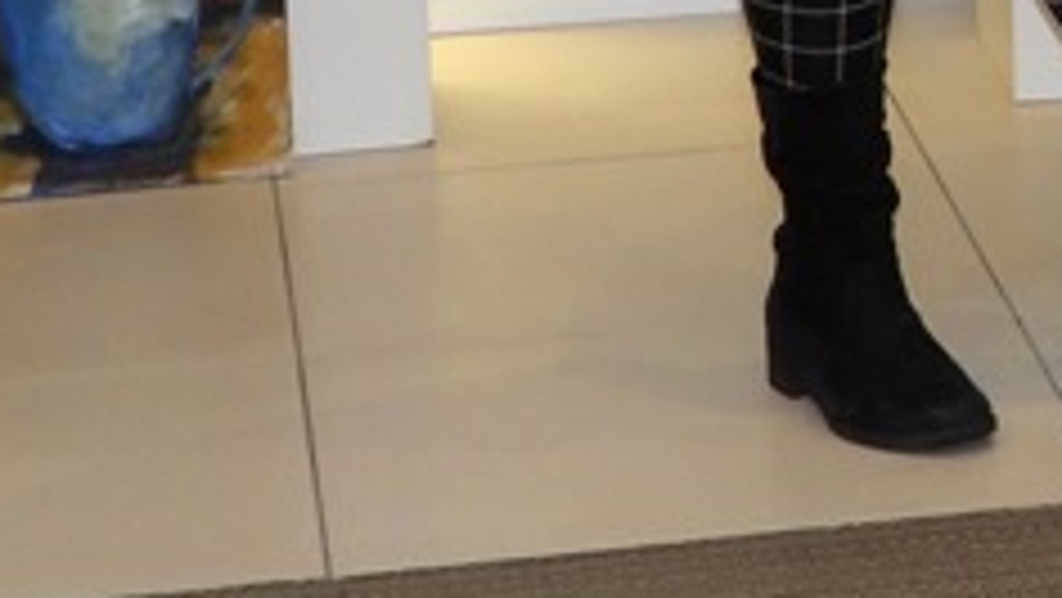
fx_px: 5860
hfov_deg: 10.1
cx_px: 1469
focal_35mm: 208
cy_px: -1034
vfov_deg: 5.6
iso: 100
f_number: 3.2
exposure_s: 1/50
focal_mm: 7.9
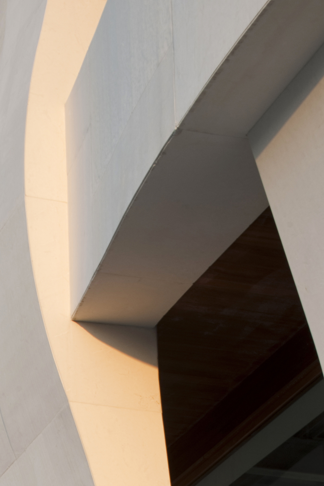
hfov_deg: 10.4
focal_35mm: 130
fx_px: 1755
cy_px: 579
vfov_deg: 15.2
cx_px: -36
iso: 100
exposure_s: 1/13
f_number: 14
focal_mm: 45
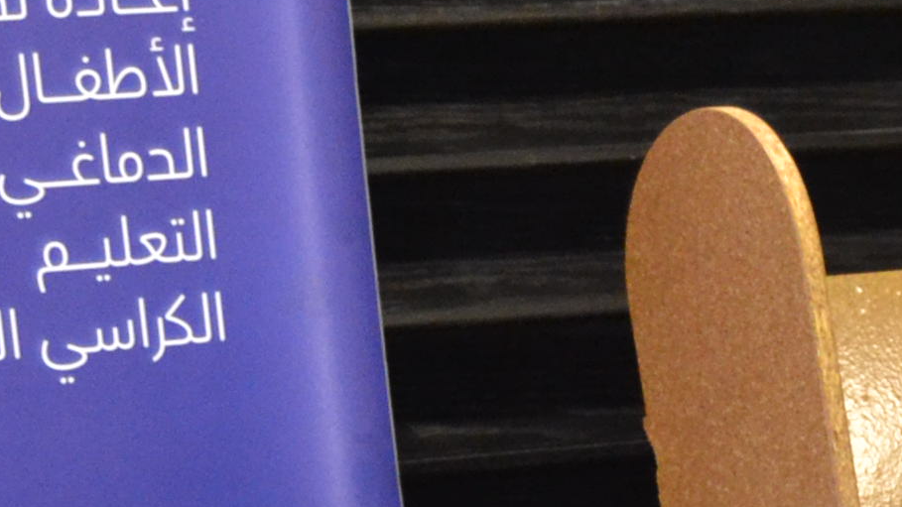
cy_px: 1239
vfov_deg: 5.3
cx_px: 1245
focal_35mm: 223
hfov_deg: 9.5
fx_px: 5333
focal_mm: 28
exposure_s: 1/60
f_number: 4
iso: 1250
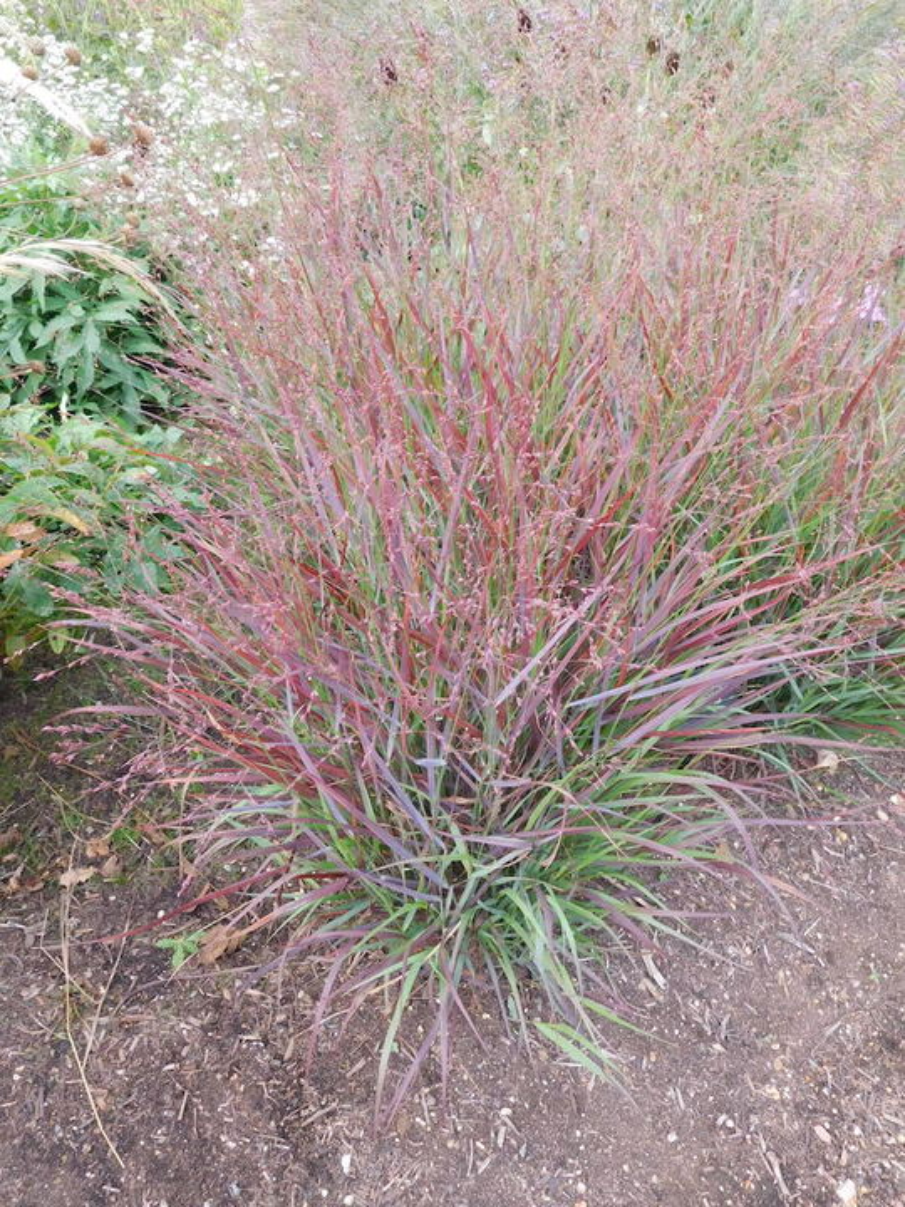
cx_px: 452
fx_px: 871
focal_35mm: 25
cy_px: 604
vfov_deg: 69.4
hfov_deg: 54.9
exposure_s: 1/80
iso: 125
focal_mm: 4.5
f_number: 3.4
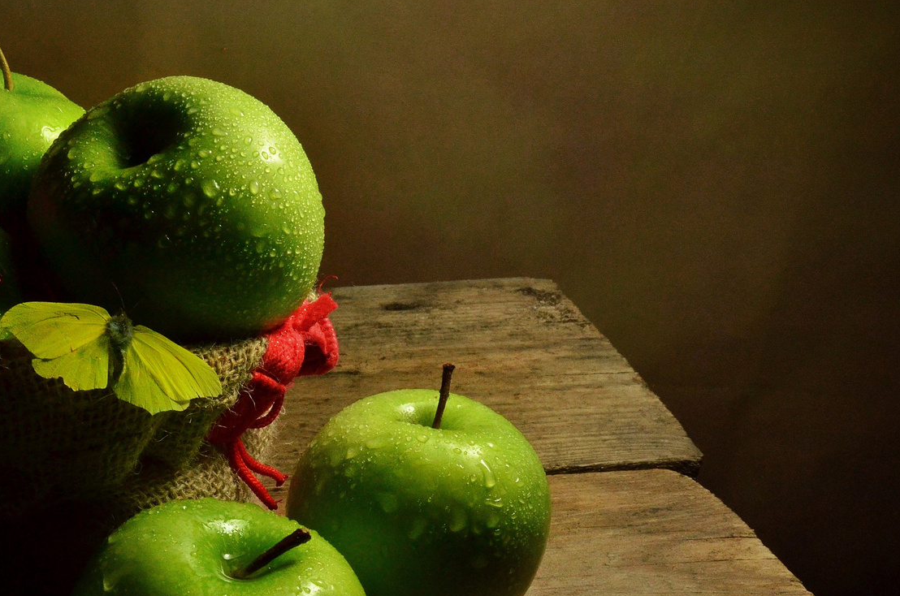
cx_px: 255
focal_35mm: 53
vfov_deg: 25.2
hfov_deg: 36.9
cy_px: 434
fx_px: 1322
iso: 2000
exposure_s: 1/160
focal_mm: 24
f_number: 16
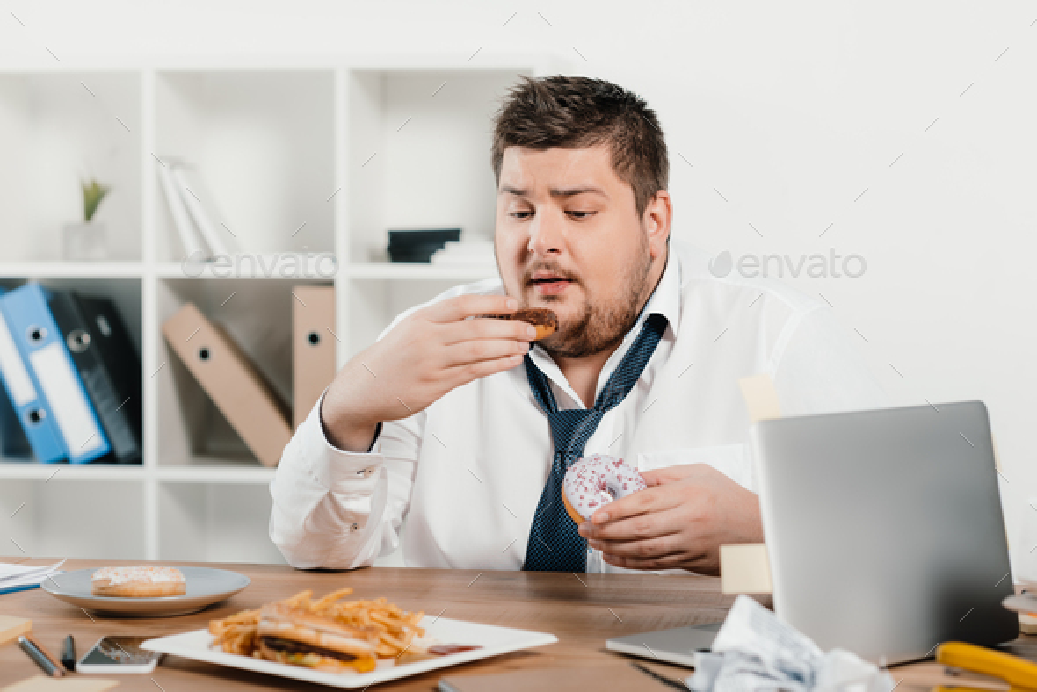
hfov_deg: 23.9
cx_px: 518
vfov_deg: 16.1
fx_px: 2450
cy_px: 346
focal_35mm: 85
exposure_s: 1/160
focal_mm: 85
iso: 100
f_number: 3.5
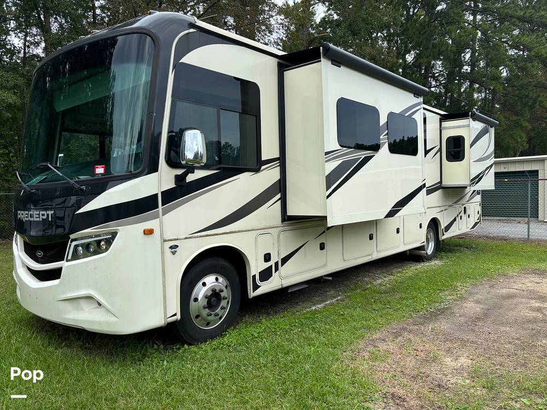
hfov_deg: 67.3
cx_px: 274
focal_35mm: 26
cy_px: 205
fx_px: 411
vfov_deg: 53.1
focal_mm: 5.96
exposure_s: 1/1007
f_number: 1.6
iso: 50
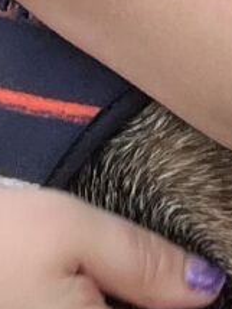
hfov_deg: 6.1
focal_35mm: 239
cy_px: -720
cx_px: 415
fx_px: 2131
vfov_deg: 7.1
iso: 32
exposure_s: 1/121
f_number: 2.2
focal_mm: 2.71
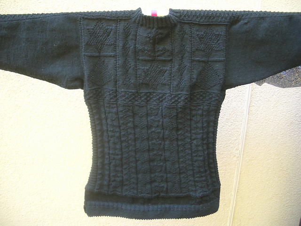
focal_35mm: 35
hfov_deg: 52.6
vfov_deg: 40.7
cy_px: 113
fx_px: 304
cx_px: 150
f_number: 2.6
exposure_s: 1/30
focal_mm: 5.8
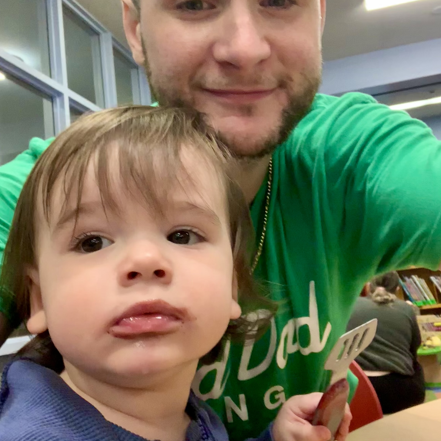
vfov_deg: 43.7
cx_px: 220
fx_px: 548
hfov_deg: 43.9
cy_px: 188
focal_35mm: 38
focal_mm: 2.87
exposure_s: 1/60
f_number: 2.2
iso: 250
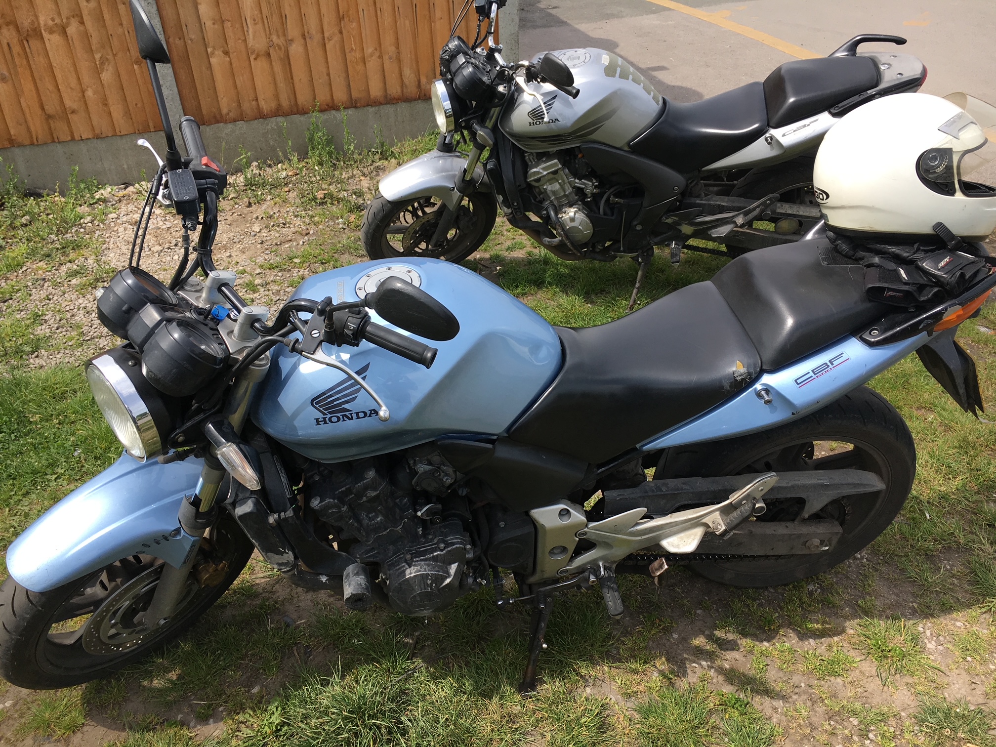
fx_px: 834
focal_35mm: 29
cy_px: 374
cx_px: 498
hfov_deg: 61.7
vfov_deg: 48.2
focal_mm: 4.15
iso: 25
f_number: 2.2
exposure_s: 1/999
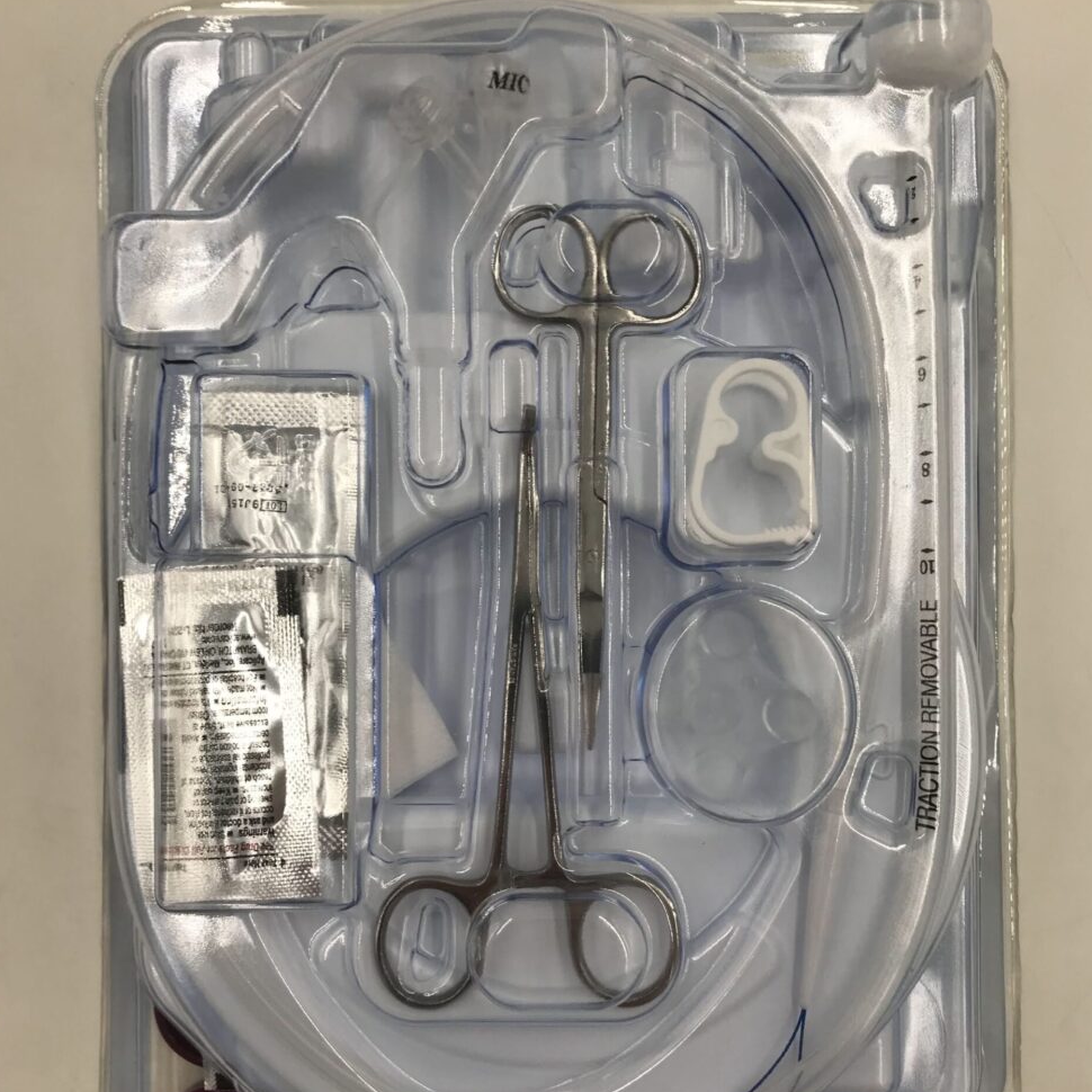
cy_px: 612
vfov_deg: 48.3
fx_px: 1213
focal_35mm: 34
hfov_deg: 48.5
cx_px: 549
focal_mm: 3.99
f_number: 1.8
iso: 32
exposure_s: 1/60
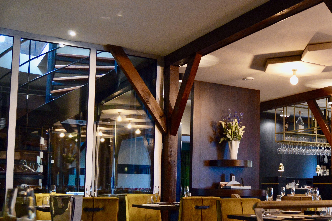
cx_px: 250
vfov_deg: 27.8
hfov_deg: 40.0
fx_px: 442
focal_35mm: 48
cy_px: 151
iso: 1600
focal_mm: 18
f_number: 4.5
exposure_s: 1/30
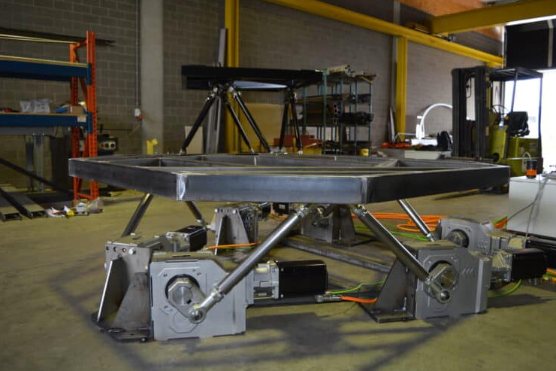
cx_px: 285
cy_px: 189
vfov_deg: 46.4
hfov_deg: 65.5
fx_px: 432
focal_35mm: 28
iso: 400
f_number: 4
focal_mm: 18
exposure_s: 1/80
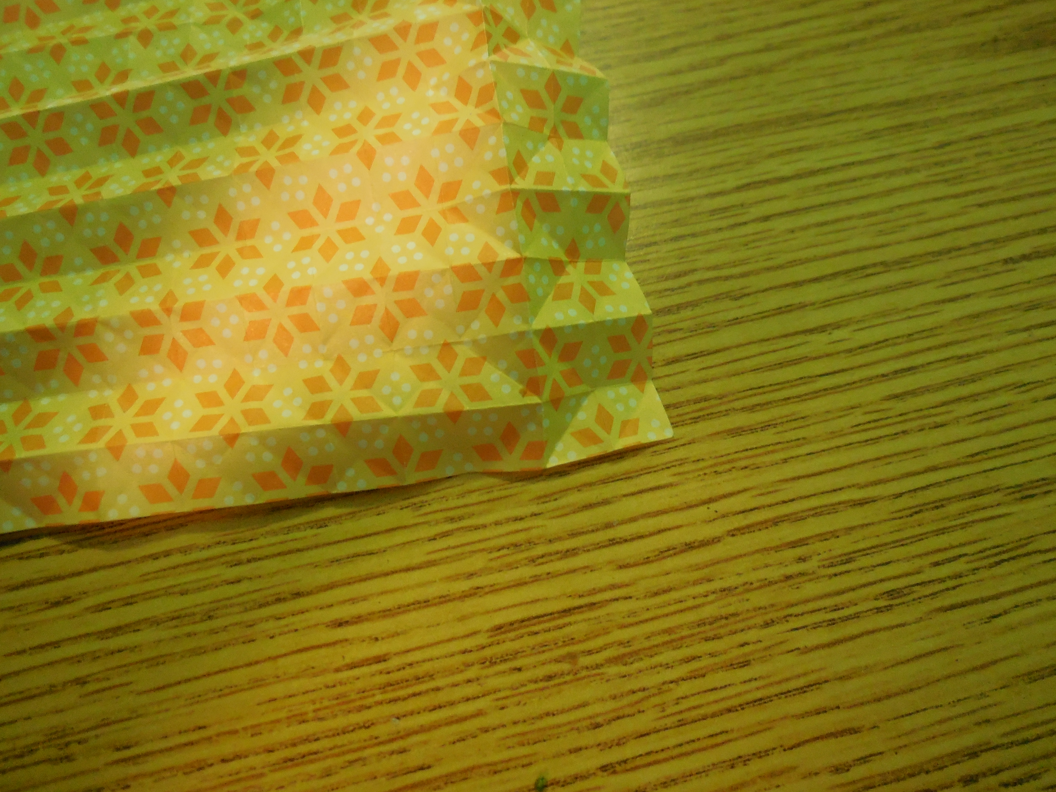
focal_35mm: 25
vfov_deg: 54.9
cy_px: 396
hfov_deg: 69.4
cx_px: 528
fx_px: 763
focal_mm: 4.5
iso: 800
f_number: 3.1
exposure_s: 1/60
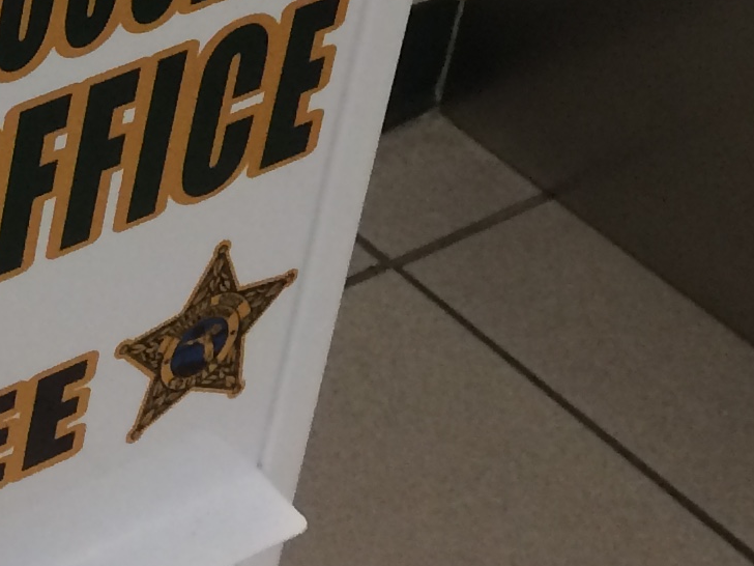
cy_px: -405
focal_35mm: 130
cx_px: -540
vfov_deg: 10.8
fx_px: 2832
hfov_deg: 13.8
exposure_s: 1/30
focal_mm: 4.15
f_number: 2.2
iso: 100
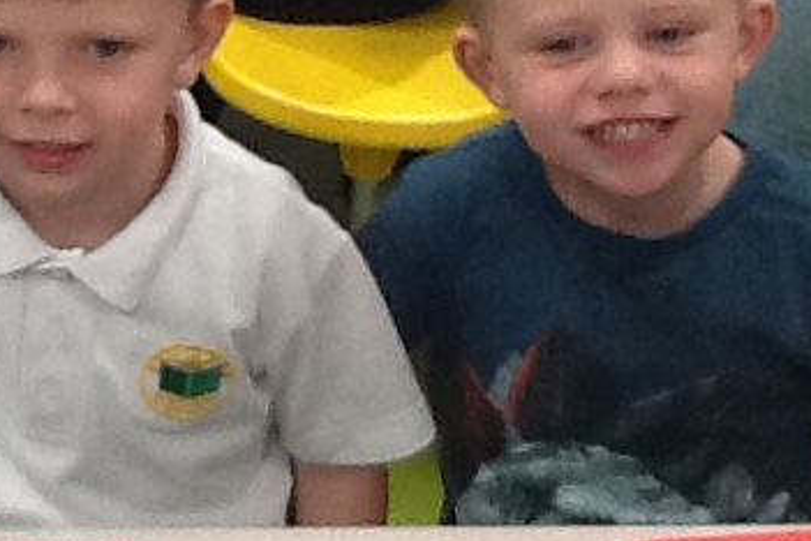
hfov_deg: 16.2
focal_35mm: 125
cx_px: 60
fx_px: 2816
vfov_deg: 11.0
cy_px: 201
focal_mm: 2.03
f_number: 2.4
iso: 100
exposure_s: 1/33
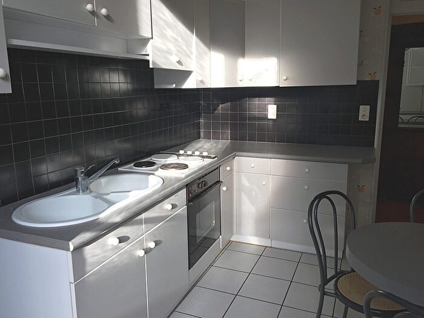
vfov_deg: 48.2
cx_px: 212
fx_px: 355
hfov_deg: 61.7
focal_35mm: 29
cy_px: 159
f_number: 2.2
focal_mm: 4.15
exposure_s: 1/126
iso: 32
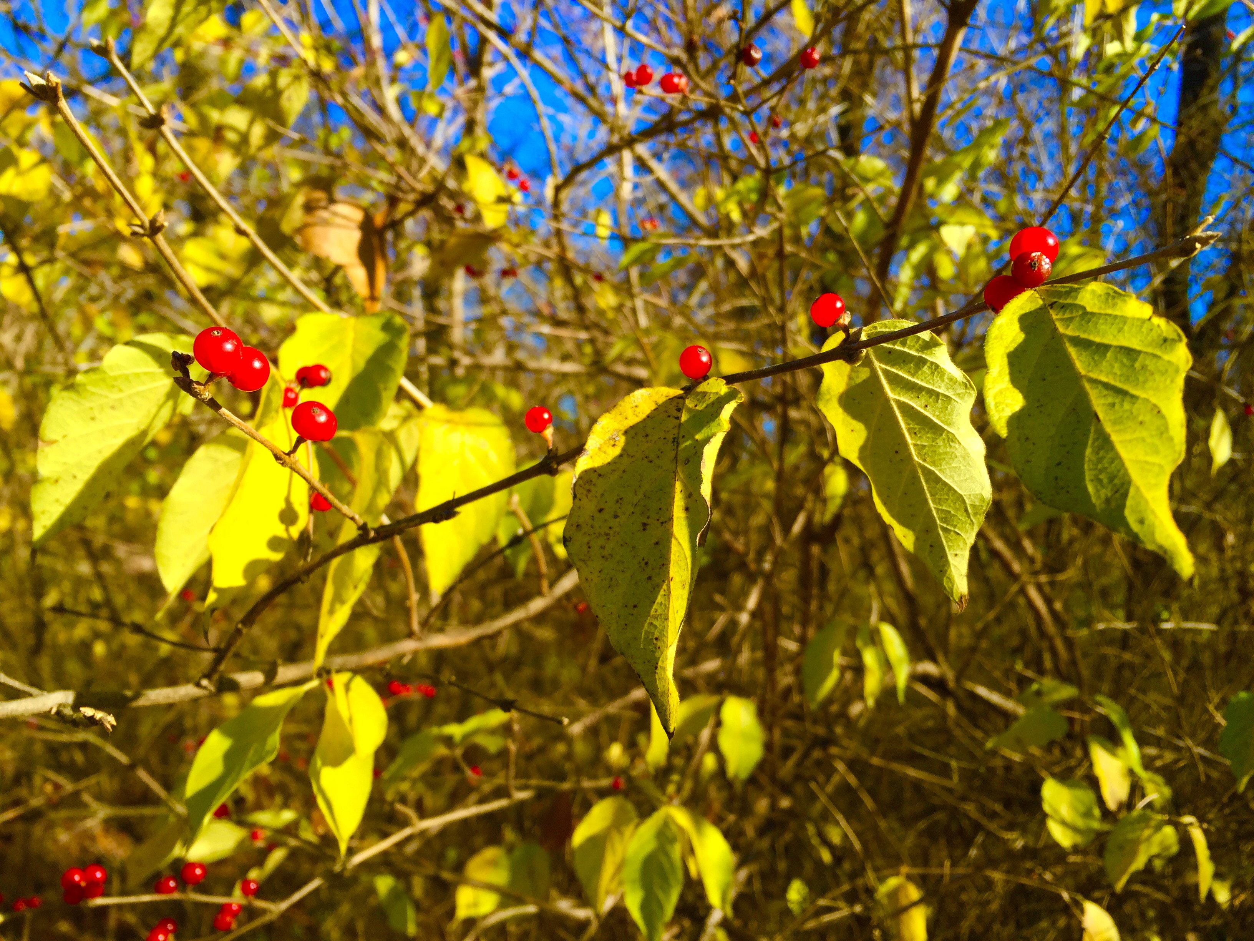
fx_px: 1051
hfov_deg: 61.7
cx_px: 627
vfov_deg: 48.2
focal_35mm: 29
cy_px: 470
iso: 32
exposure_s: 1/898
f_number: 2.2
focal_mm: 4.15
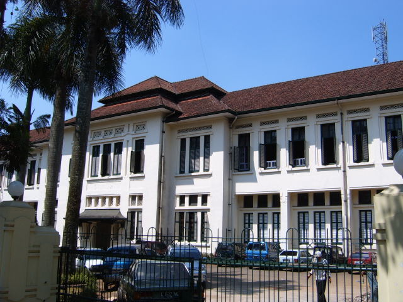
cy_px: 151
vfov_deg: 37.7
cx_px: 202
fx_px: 442
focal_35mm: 38
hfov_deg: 49.0
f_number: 5.8
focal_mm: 5.8
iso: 63
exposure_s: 1/350
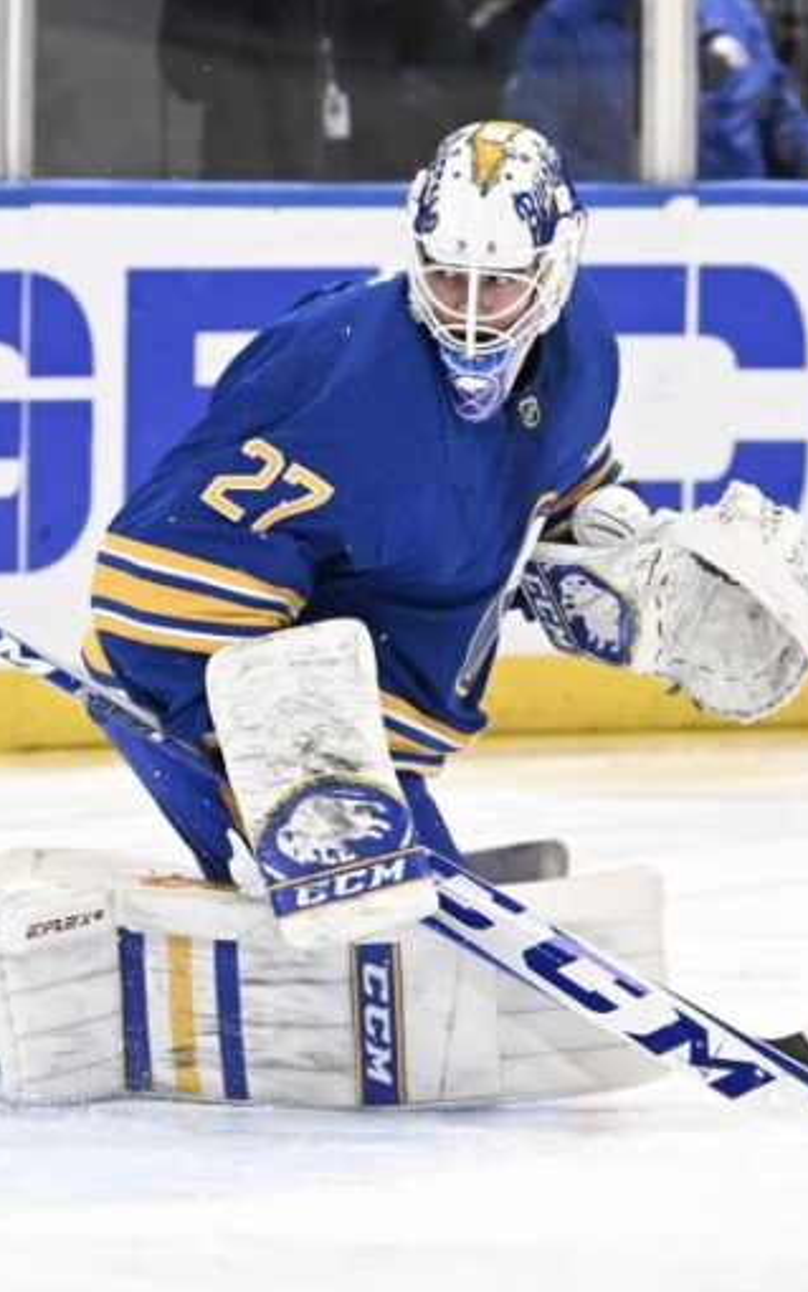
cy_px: 646
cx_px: 395
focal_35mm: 172
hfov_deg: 7.6
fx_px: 6057
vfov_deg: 12.2
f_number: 3.5
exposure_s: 1/1600
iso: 4000
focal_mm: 112
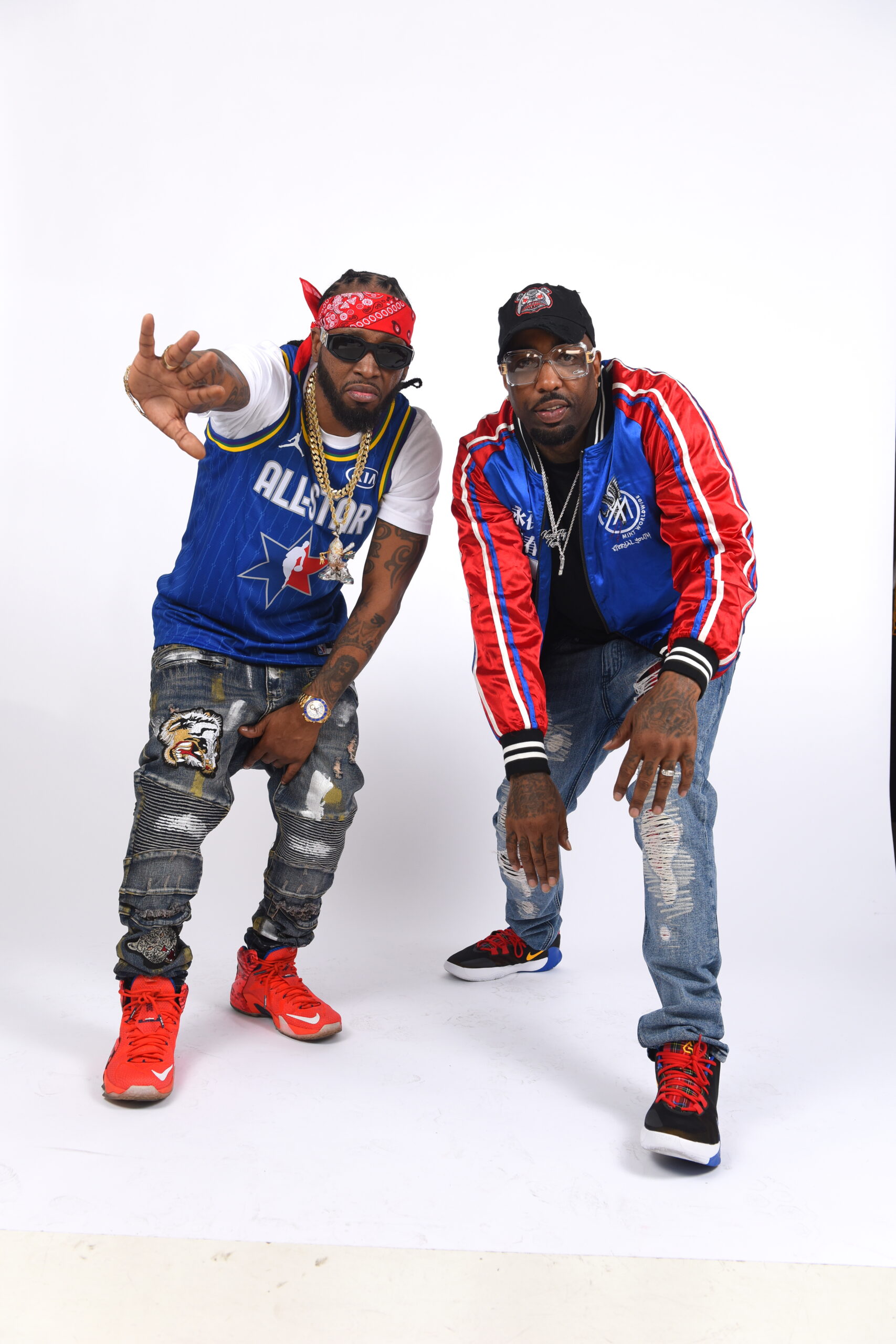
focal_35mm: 32
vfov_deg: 58.7
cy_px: 672
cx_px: 448
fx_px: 1194
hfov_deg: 41.1
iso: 400
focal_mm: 32
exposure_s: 1/160
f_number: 5.6
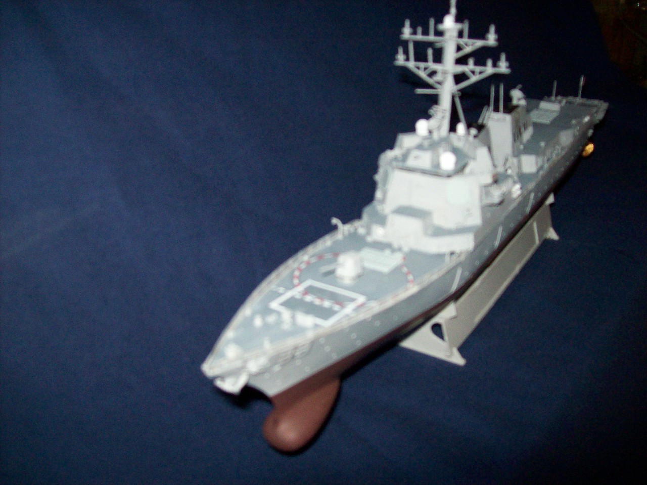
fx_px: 673
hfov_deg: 51.4
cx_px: 324
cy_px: 242
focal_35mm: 36
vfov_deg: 39.6
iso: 200
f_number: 2.7
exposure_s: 1/64
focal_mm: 6
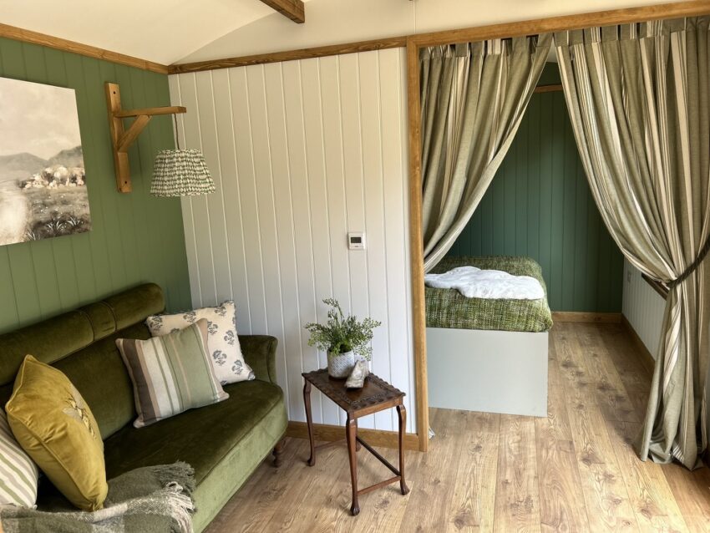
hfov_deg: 67.3
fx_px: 533
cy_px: 266
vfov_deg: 53.1
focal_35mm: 26
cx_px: 355
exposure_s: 1/121
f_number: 1.5
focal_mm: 5.7
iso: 40
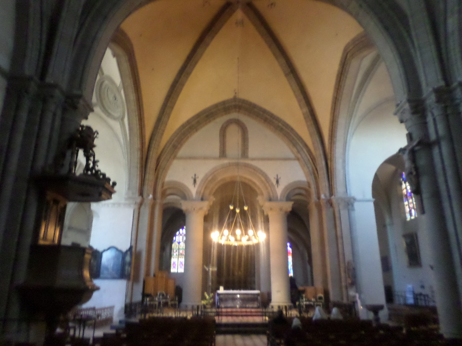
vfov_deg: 54.9
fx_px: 334
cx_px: 231
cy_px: 173
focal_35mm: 25
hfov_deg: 69.4
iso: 640
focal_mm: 4.5
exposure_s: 1/20
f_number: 2.5
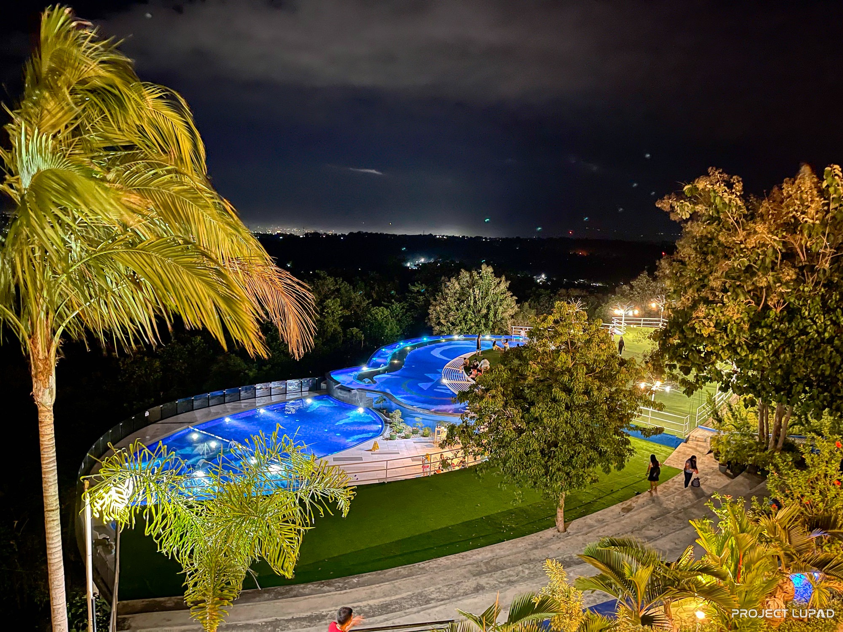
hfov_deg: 67.3
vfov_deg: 53.1
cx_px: 422
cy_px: 316
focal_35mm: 26
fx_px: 633
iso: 1000
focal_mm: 5.1
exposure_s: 1/9
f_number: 1.6
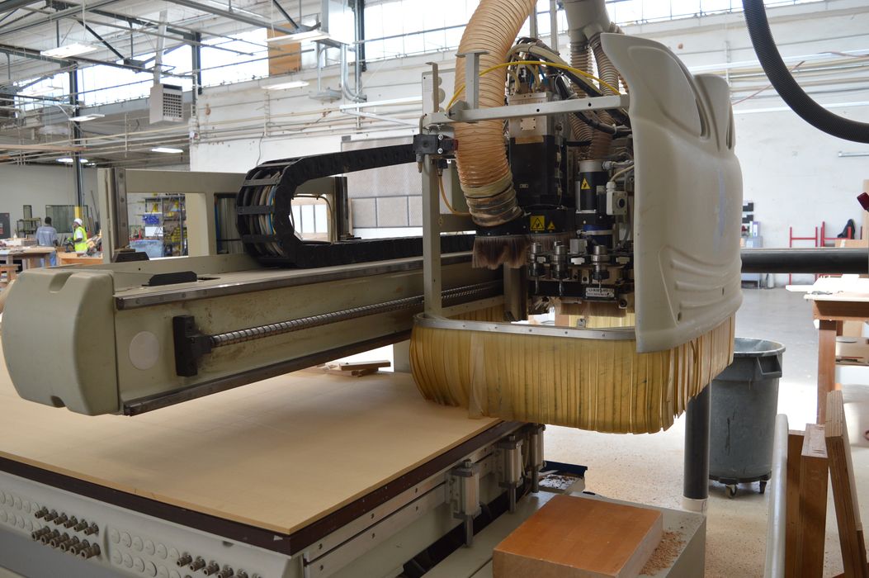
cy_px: 289
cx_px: 434
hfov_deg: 59.5
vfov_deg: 41.6
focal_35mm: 32
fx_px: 760
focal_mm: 21
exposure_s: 1/100
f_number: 5
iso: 400
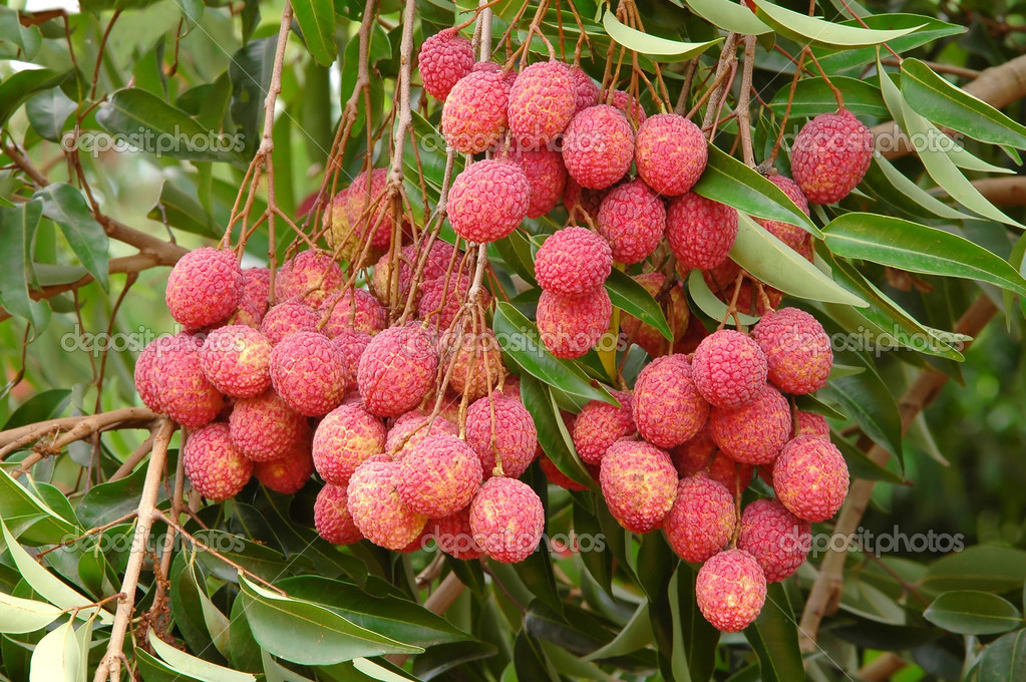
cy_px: 341
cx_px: 513
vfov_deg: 5.4
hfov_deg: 8.1
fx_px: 7260
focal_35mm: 255
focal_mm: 170
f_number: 14
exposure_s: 1/20
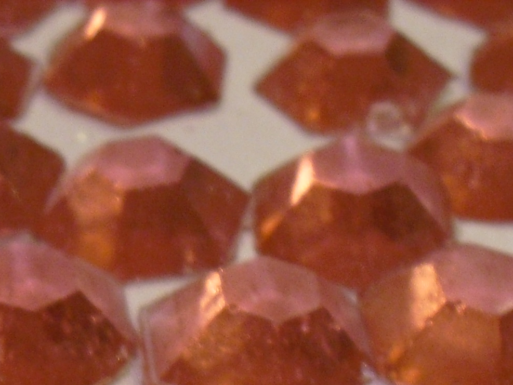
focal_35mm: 112
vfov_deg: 12.5
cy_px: 598
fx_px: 1660
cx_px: 169
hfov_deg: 17.5
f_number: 3.1
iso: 200
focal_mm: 6.3
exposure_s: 1/15
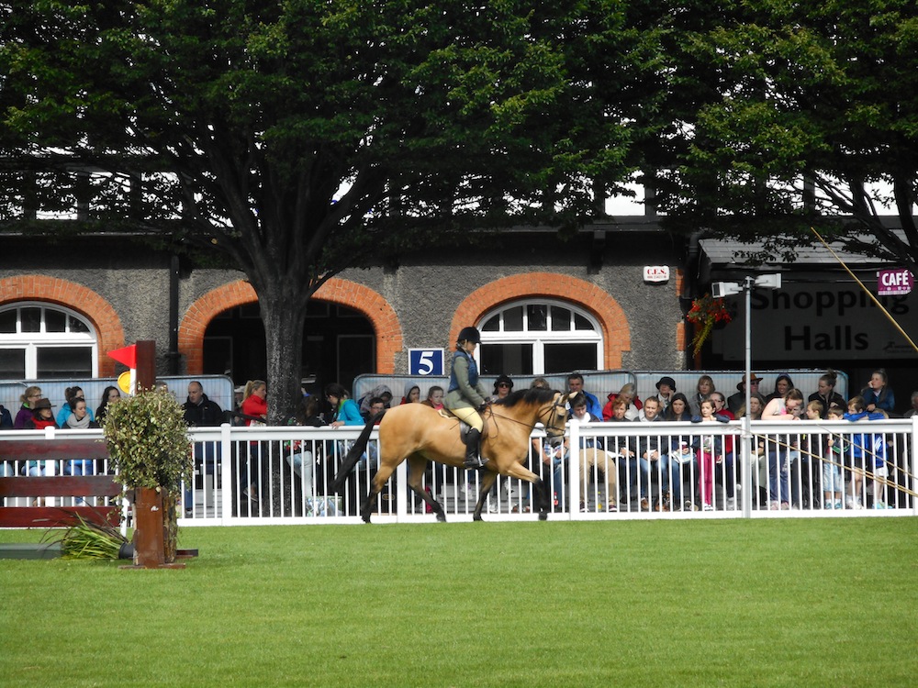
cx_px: 459
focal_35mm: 175
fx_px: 4641
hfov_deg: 11.3
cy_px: 344
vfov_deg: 8.5
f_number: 6.4
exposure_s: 1/250
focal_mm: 31.4
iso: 200
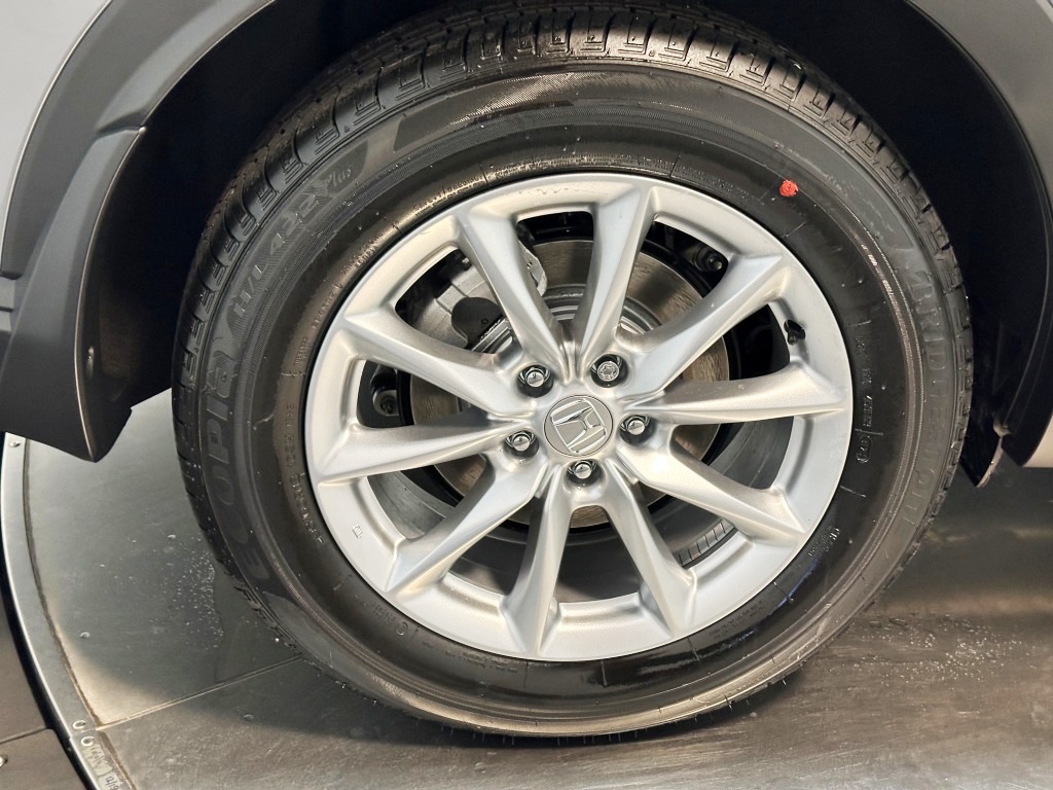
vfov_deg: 30.3
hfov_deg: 39.7
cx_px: 526
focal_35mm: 48
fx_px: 1460
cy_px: 395
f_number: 1.78
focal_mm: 6.86
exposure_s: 1/30
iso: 400
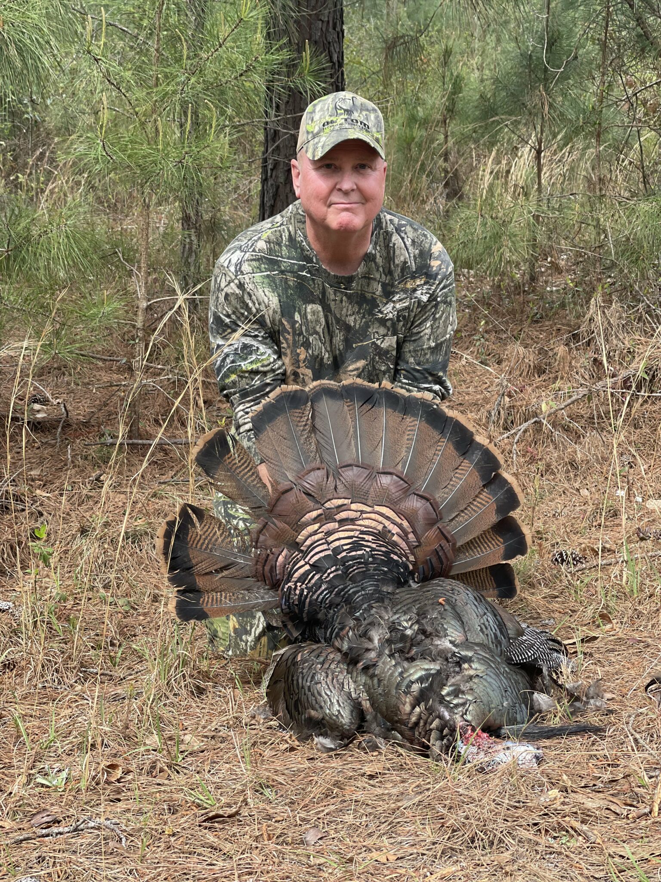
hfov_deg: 22.9
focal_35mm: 64
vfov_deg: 30.3
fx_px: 1629
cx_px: 330
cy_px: 441
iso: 25
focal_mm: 7.5
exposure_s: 1/121
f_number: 2.2
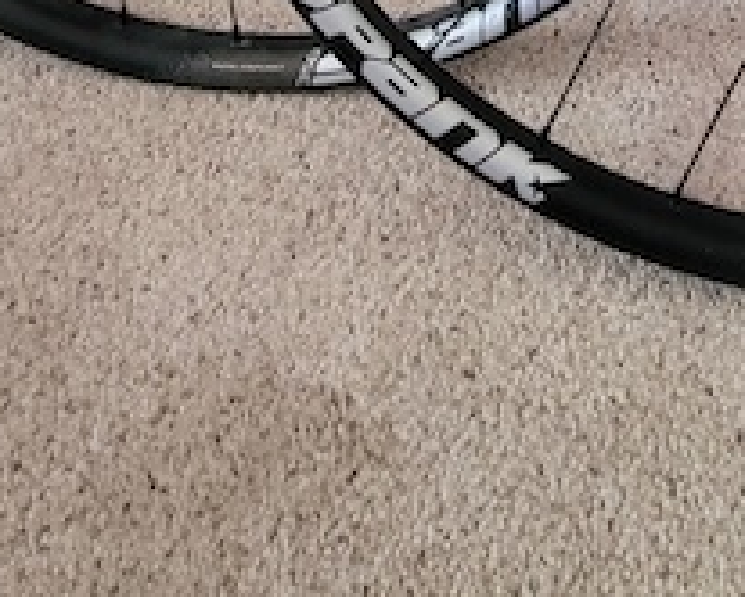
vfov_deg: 22.1
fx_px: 1081
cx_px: 594
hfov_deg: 36.7
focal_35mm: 49
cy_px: -414
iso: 640
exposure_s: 1/30
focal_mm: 2.2
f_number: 2.2
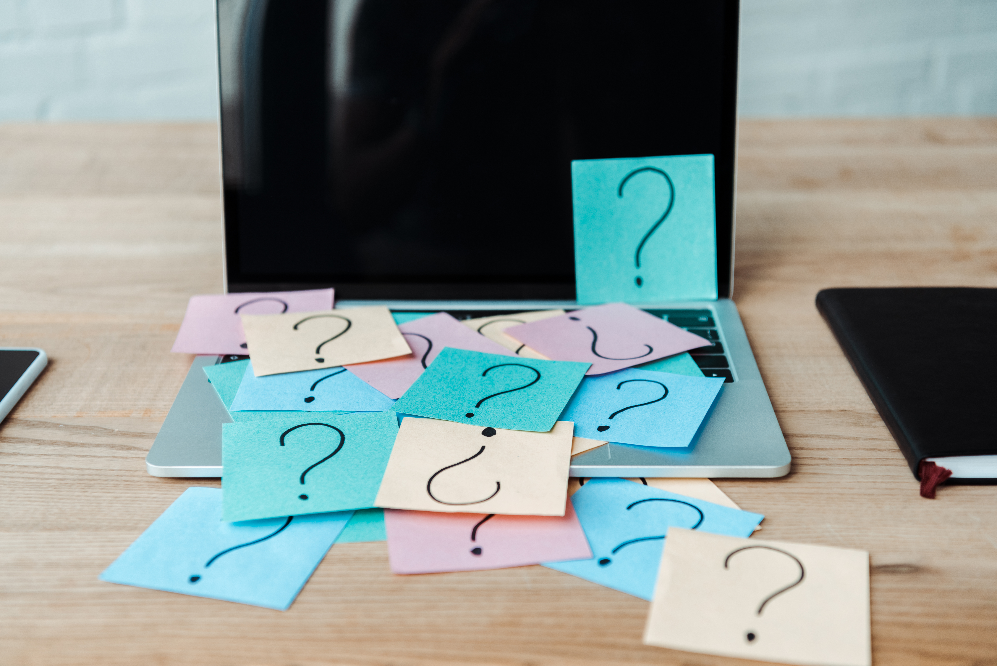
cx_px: 498
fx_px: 1385
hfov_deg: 39.6
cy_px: 333
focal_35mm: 50
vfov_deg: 27.0
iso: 320
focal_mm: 50
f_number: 3.5
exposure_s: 1/160
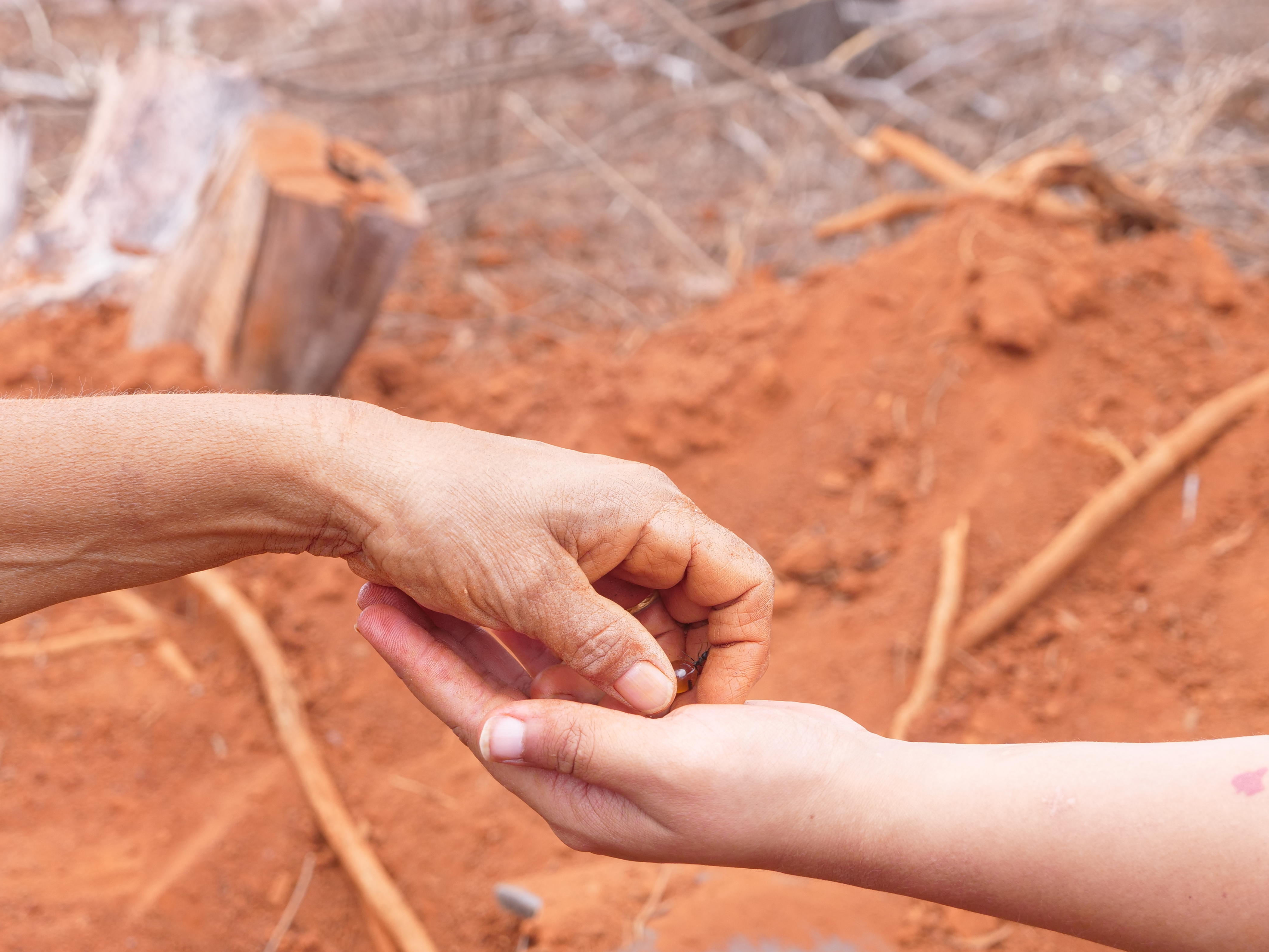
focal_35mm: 83
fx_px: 3043
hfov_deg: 23.6
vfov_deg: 17.8
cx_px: 591
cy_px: 511
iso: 200
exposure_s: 1/250
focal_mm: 35
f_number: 4
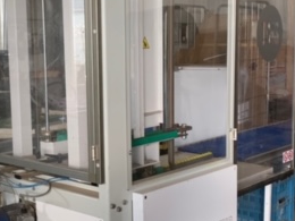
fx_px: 545
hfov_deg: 29.9
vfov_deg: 22.9
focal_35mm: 64
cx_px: 85
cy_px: 135
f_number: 1.8
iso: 125
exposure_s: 1/60
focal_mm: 4.25
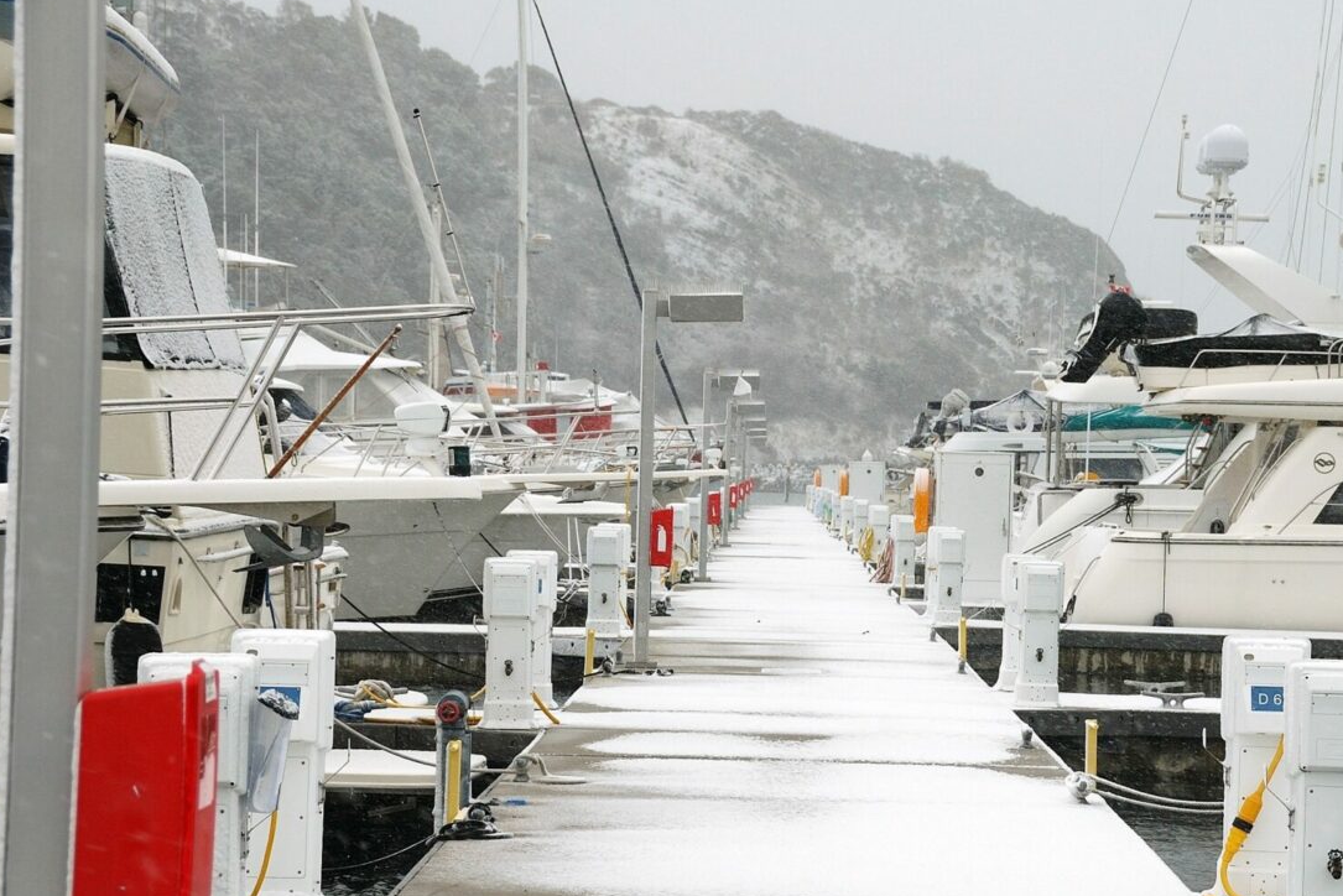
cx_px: 854
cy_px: 556
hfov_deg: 17.6
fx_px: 4328
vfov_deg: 11.8
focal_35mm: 116
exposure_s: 1/250
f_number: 8
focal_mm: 60
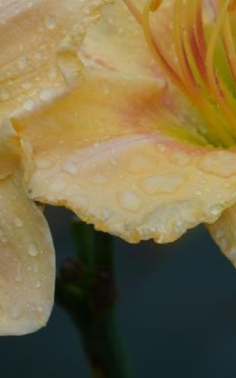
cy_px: 102
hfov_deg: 2.2
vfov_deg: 3.5
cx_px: 53
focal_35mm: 609
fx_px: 6269
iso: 100
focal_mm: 158
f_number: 6.3
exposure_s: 1/250
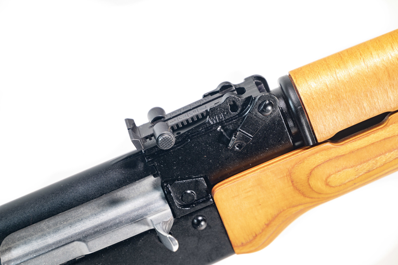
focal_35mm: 140
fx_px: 1547
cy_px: 132
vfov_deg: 9.8
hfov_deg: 14.7
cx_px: 199
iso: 500
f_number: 5.6
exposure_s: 1/13
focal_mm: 140
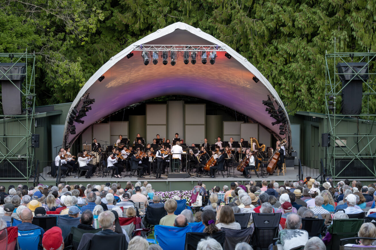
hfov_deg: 26.3
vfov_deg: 17.7
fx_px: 804
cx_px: 182
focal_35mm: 77
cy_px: 141
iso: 2500
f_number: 8
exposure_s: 1/160
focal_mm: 66
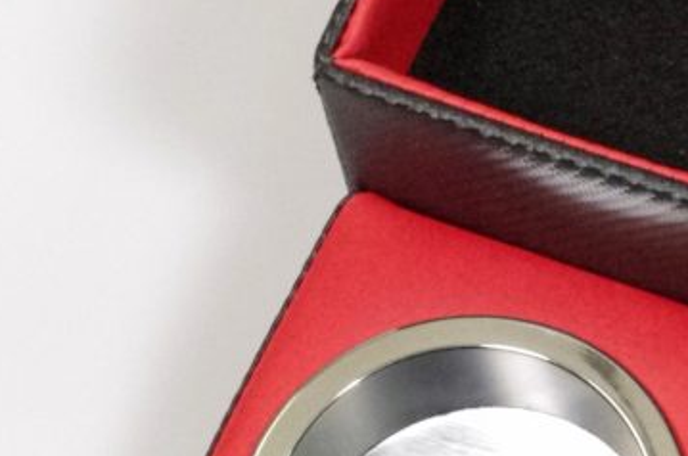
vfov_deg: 5.5
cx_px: 753
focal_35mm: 250
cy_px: -24
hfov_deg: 8.2
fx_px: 4772
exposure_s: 1/80
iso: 6400
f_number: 10
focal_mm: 39
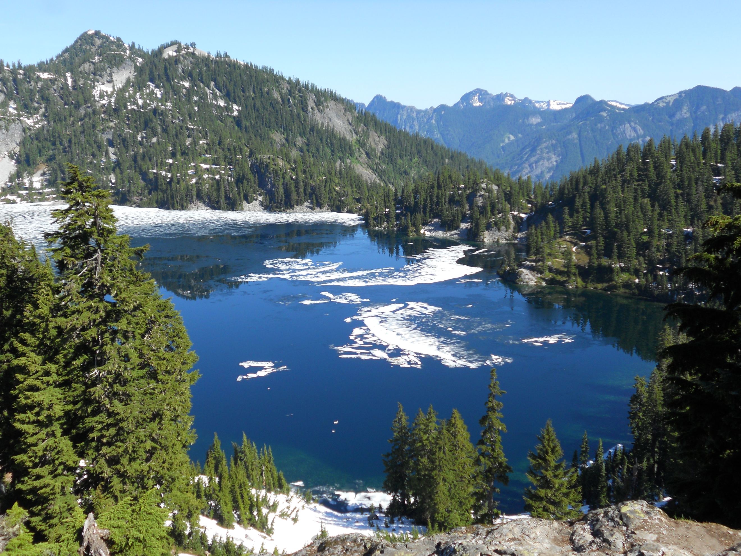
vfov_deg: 37.7
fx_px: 813
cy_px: 278
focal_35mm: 38
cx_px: 370
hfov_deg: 49.0
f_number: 3.9
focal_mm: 6.9
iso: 80
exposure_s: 1/400
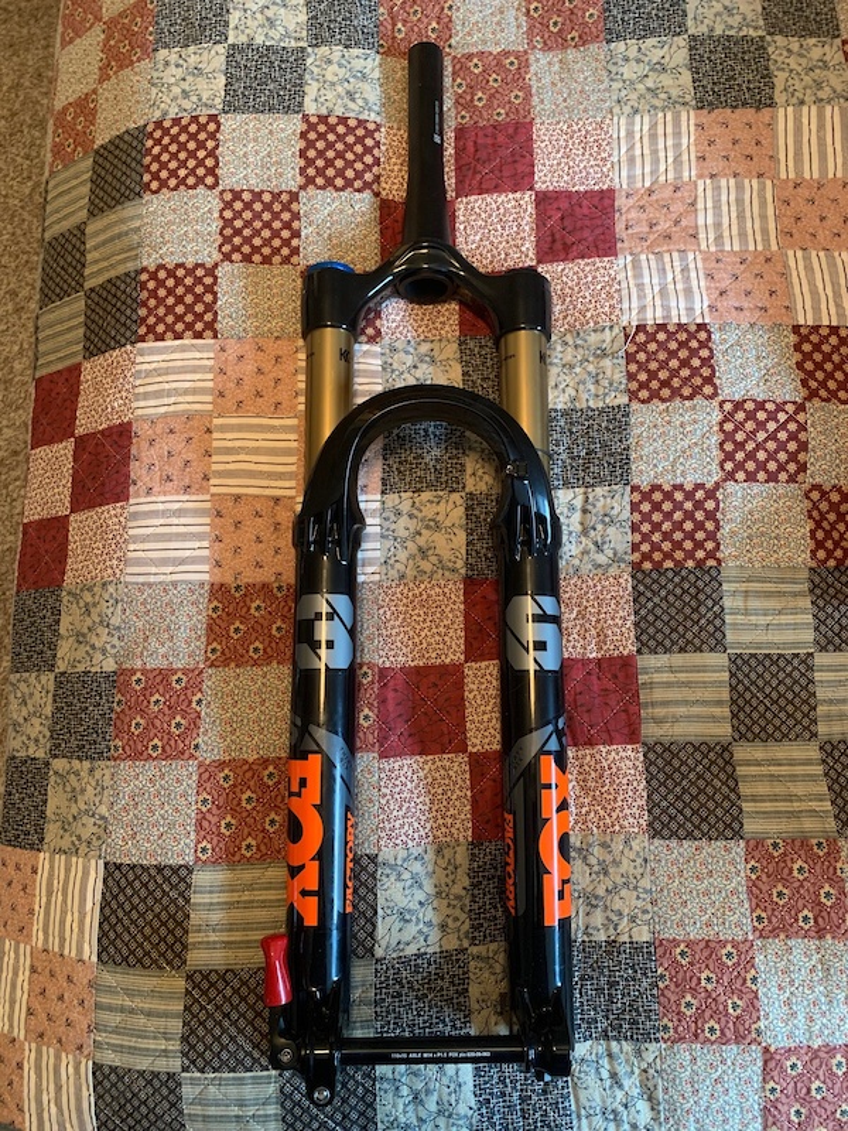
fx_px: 849
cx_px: 424
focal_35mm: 26
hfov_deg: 53.1
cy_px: 566
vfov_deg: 67.3
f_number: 1.8
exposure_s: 1/40
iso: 250
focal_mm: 4.25
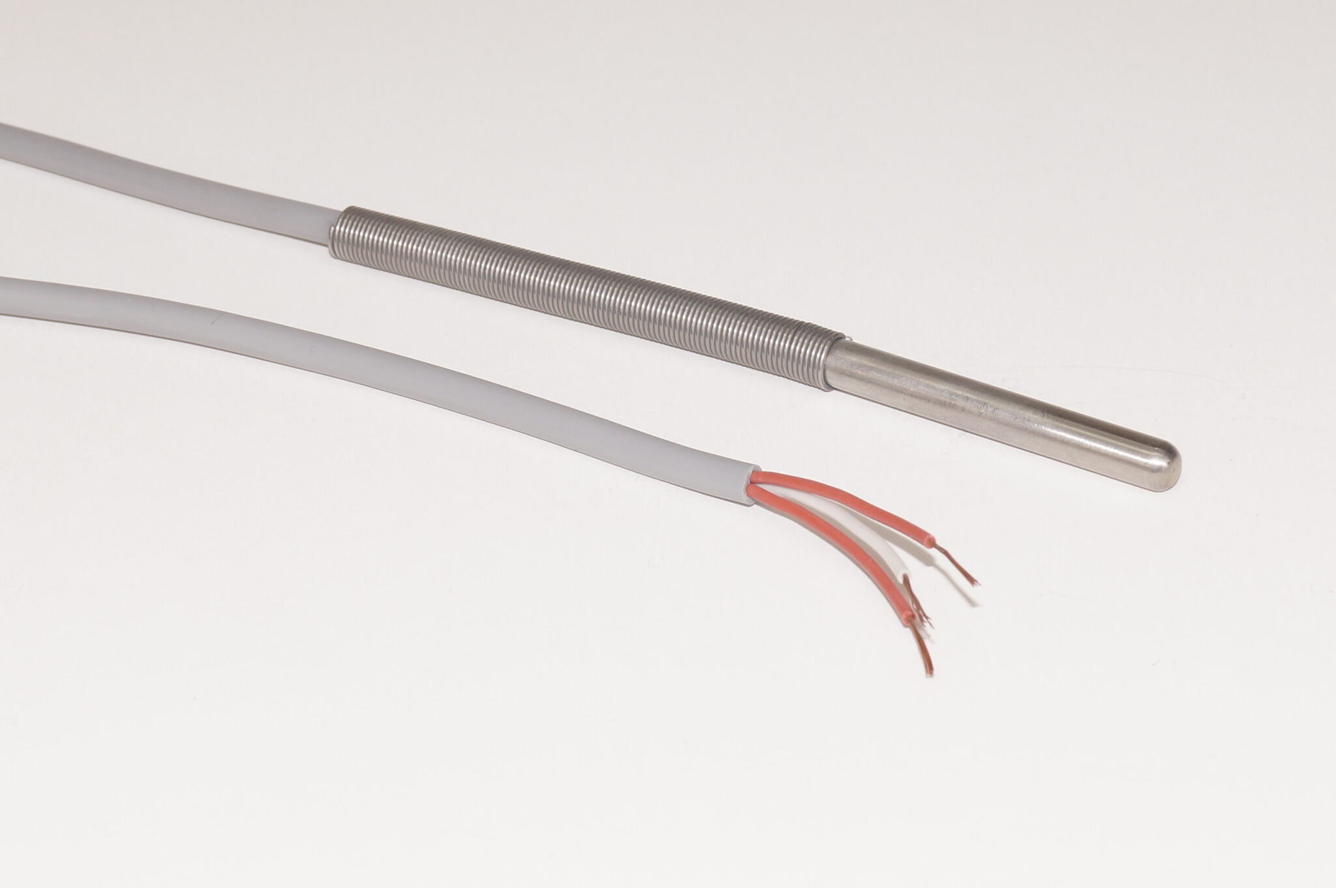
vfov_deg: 13.0
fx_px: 3893
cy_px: 444
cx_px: 668
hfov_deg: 19.5
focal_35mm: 105
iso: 100
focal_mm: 35
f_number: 13
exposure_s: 1/100
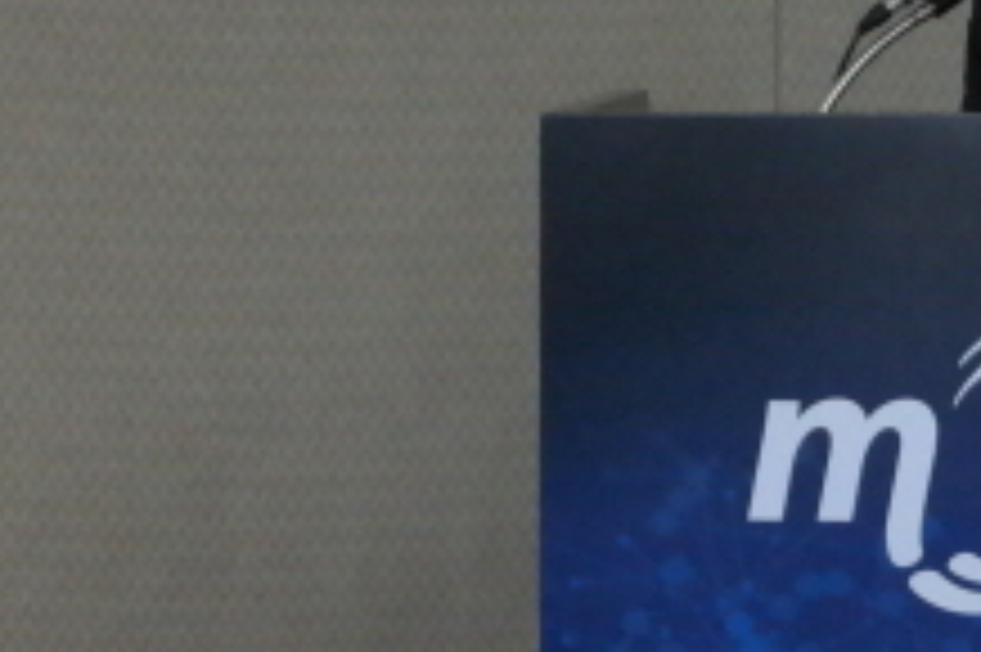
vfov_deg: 9.4
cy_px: 342
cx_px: 1138
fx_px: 3975
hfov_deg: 13.7
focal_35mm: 146
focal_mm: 35
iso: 3200
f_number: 4.5
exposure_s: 1/30
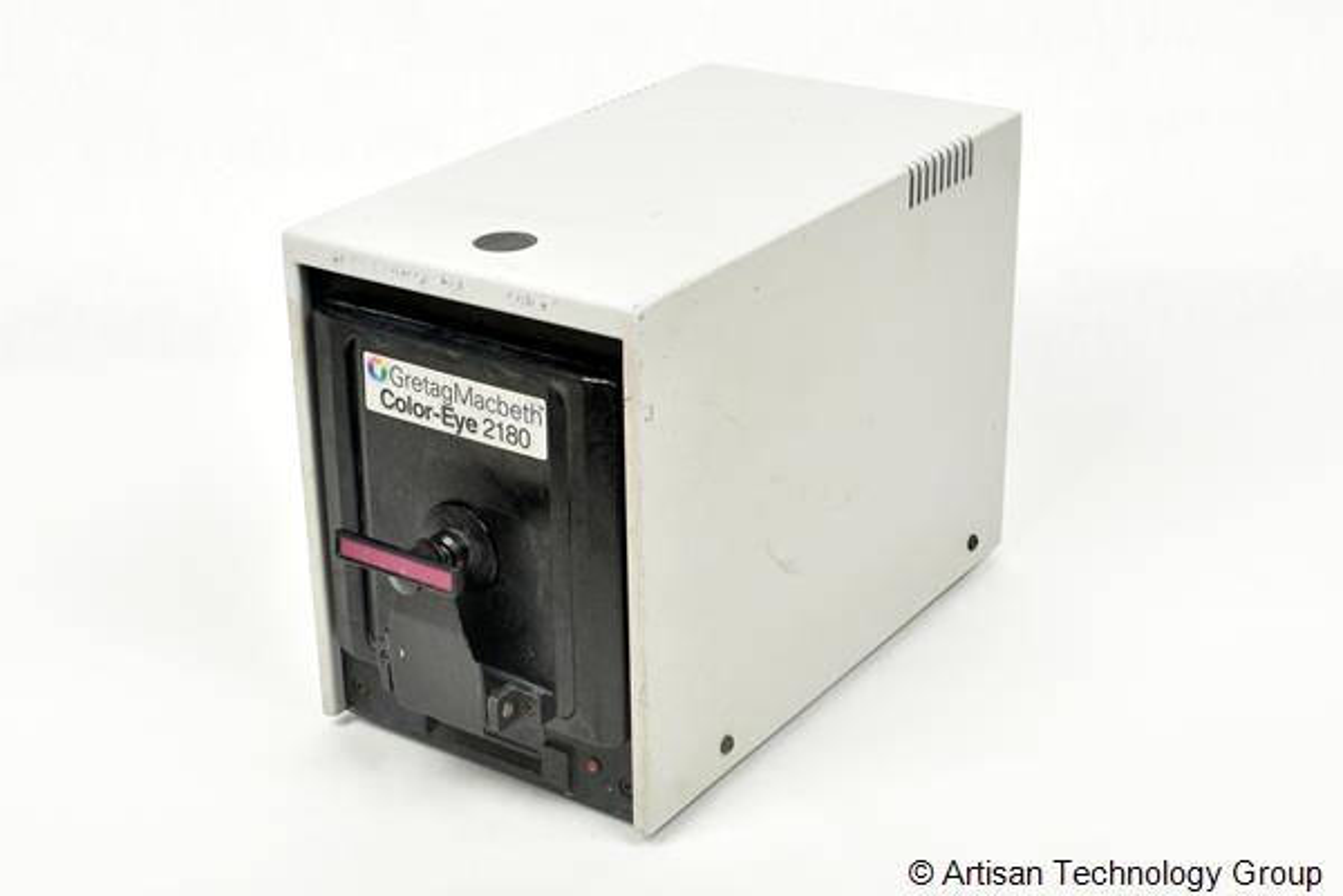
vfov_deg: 33.0
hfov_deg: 47.9
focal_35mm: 40
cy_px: 448
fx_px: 1511
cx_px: 672
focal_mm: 27
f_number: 13
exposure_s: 1/200
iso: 200
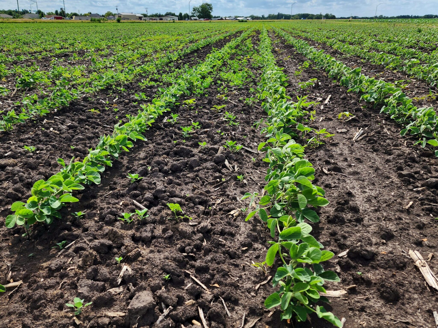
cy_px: 164
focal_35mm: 23
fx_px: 291
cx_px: 219
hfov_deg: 73.9
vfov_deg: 58.9
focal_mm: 6.4
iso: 12
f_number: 1.8
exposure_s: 1/1250
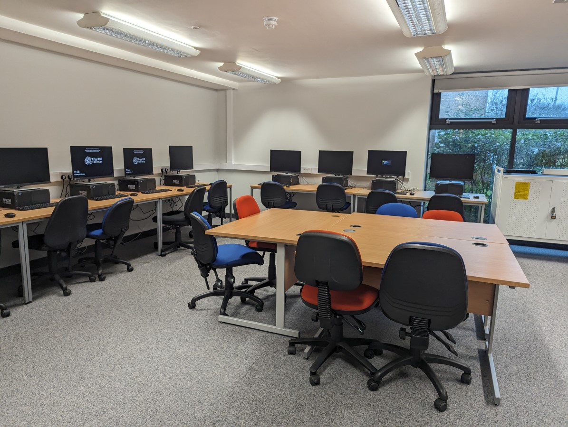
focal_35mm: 24
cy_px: 214
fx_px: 394
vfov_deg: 56.9
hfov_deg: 71.5
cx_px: 284
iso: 193
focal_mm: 6.81
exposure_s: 1/192
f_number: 1.85
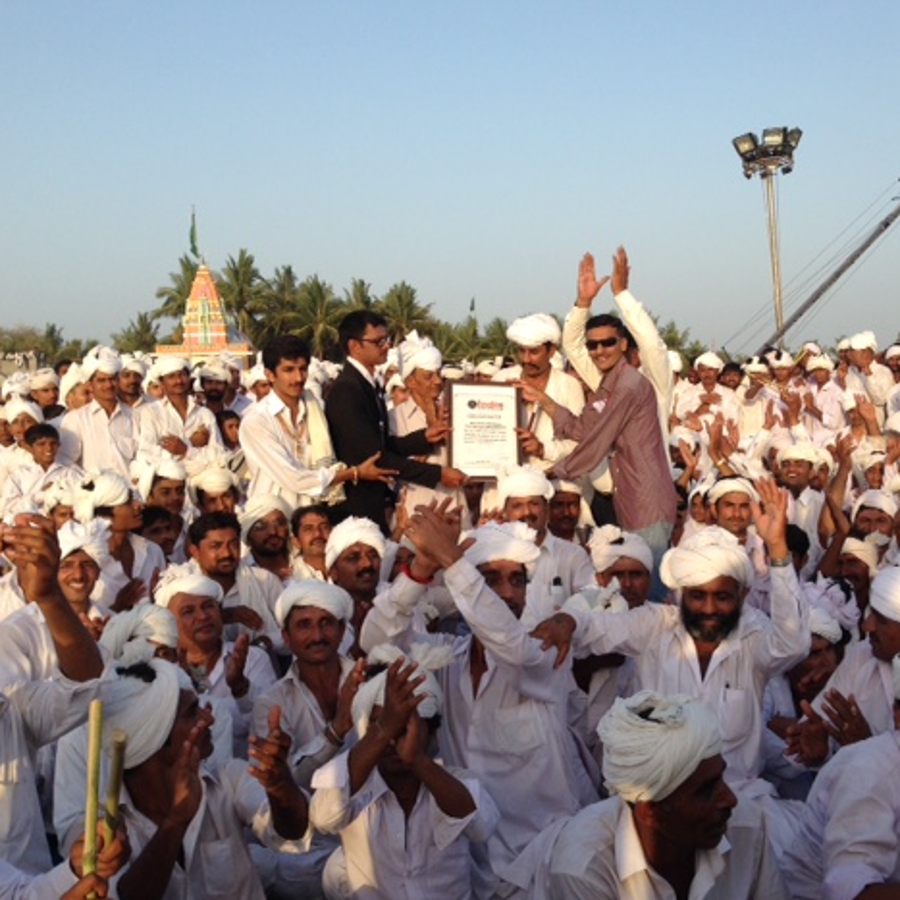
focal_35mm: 40
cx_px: 545
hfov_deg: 41.6
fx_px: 1177
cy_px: 445
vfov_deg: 41.9
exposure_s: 1/753
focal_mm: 4.12
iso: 50
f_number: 2.4
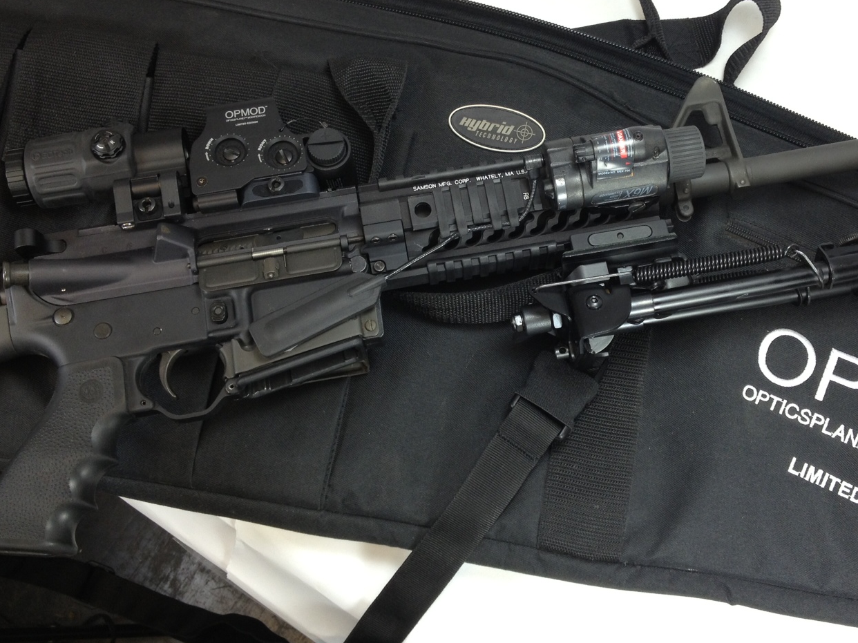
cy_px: 265
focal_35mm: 46
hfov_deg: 41.1
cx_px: 508
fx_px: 1140
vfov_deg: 31.4
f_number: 2.4
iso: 50
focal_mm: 4.28
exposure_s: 1/60
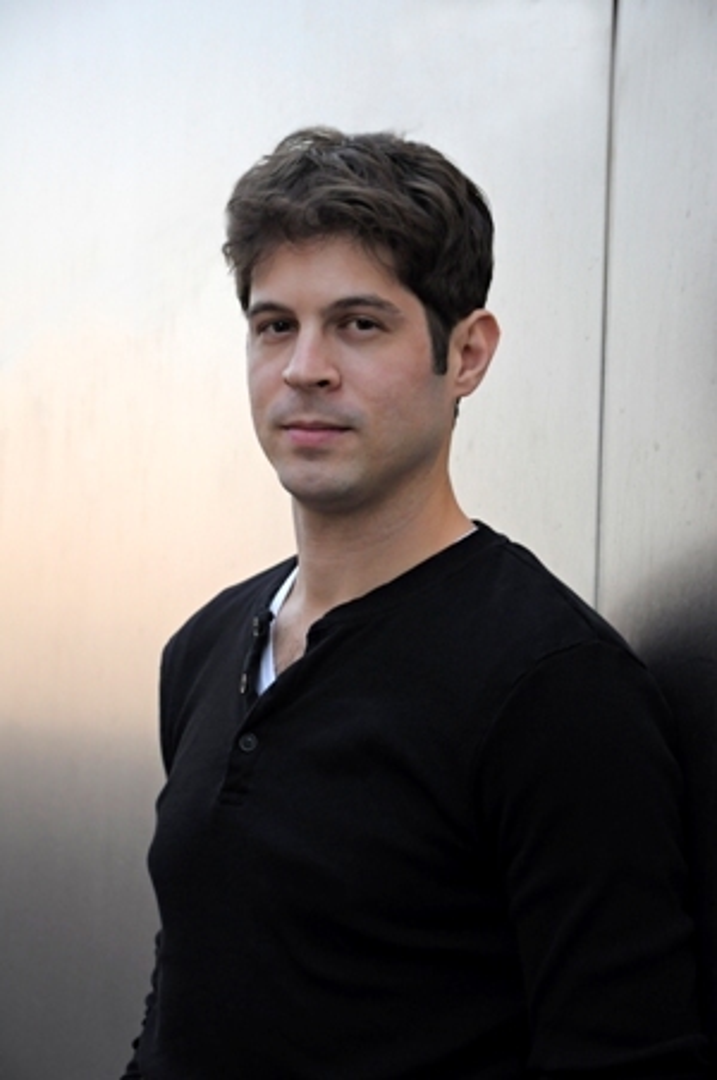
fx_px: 2966
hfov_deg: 13.8
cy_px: 540
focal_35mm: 99
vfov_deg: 20.6
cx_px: 358
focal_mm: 66
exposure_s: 1/50
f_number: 5.3
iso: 800
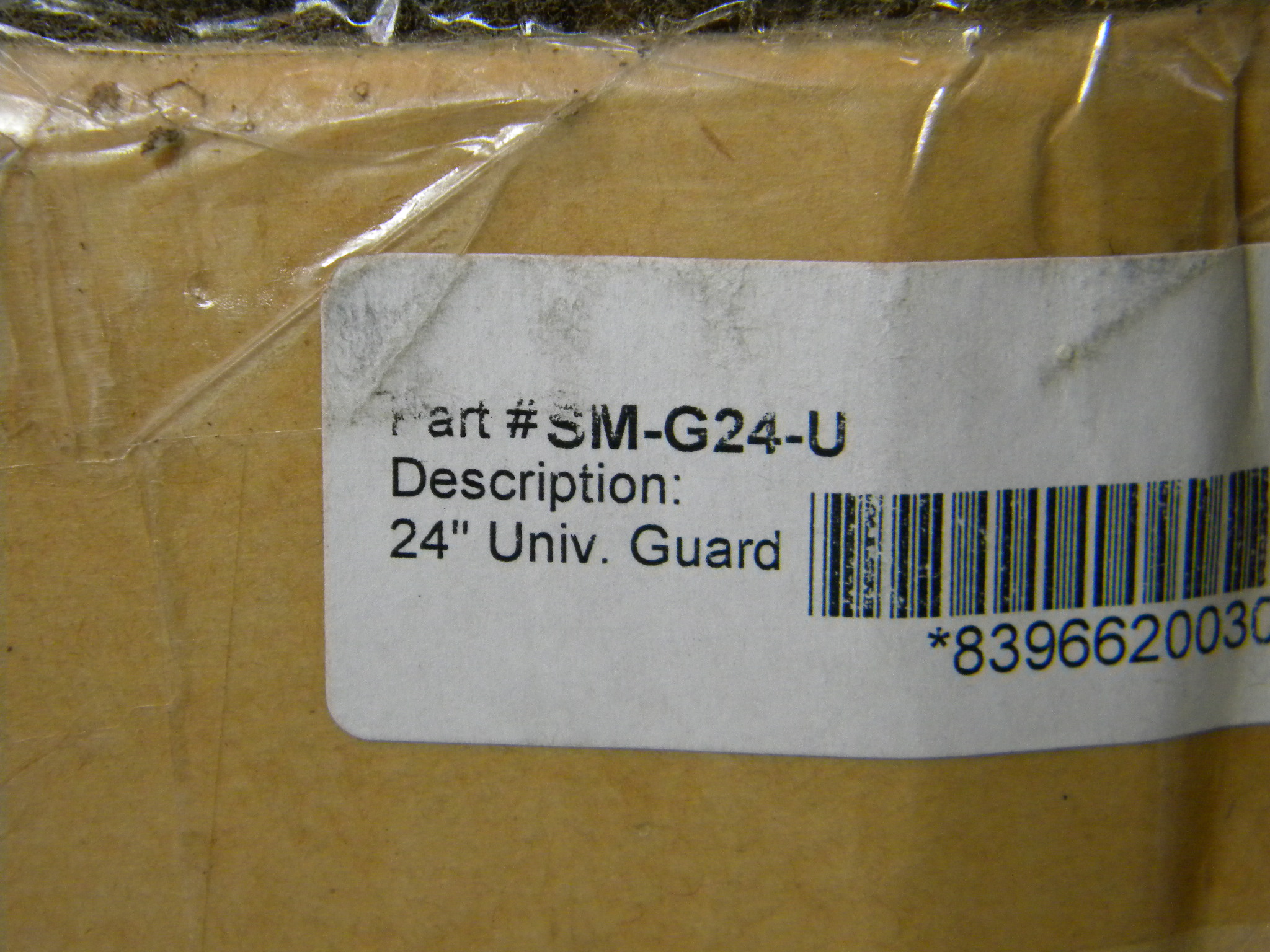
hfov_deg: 23.6
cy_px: 476
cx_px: 635
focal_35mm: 83
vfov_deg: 17.8
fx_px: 3045
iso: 400
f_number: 4.5
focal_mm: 15.1
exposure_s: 1/522
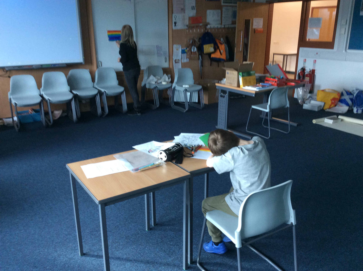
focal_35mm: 32
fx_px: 335
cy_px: 136
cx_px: 182
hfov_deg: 56.9
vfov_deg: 44.1
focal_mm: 3.3
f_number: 2.4
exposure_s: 1/25
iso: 80
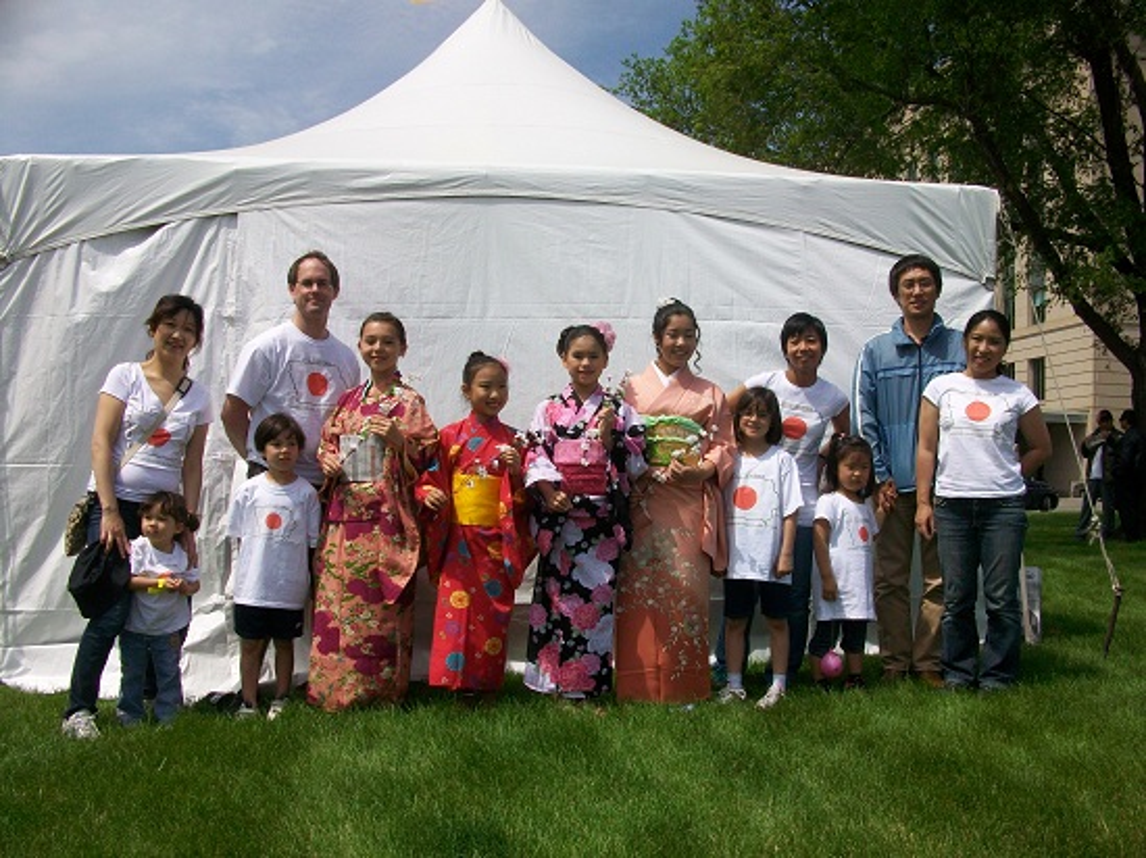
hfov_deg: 56.8
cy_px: 429
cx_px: 573
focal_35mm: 32
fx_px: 1059
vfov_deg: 44.1
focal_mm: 5.7
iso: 64
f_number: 5.5
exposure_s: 1/500
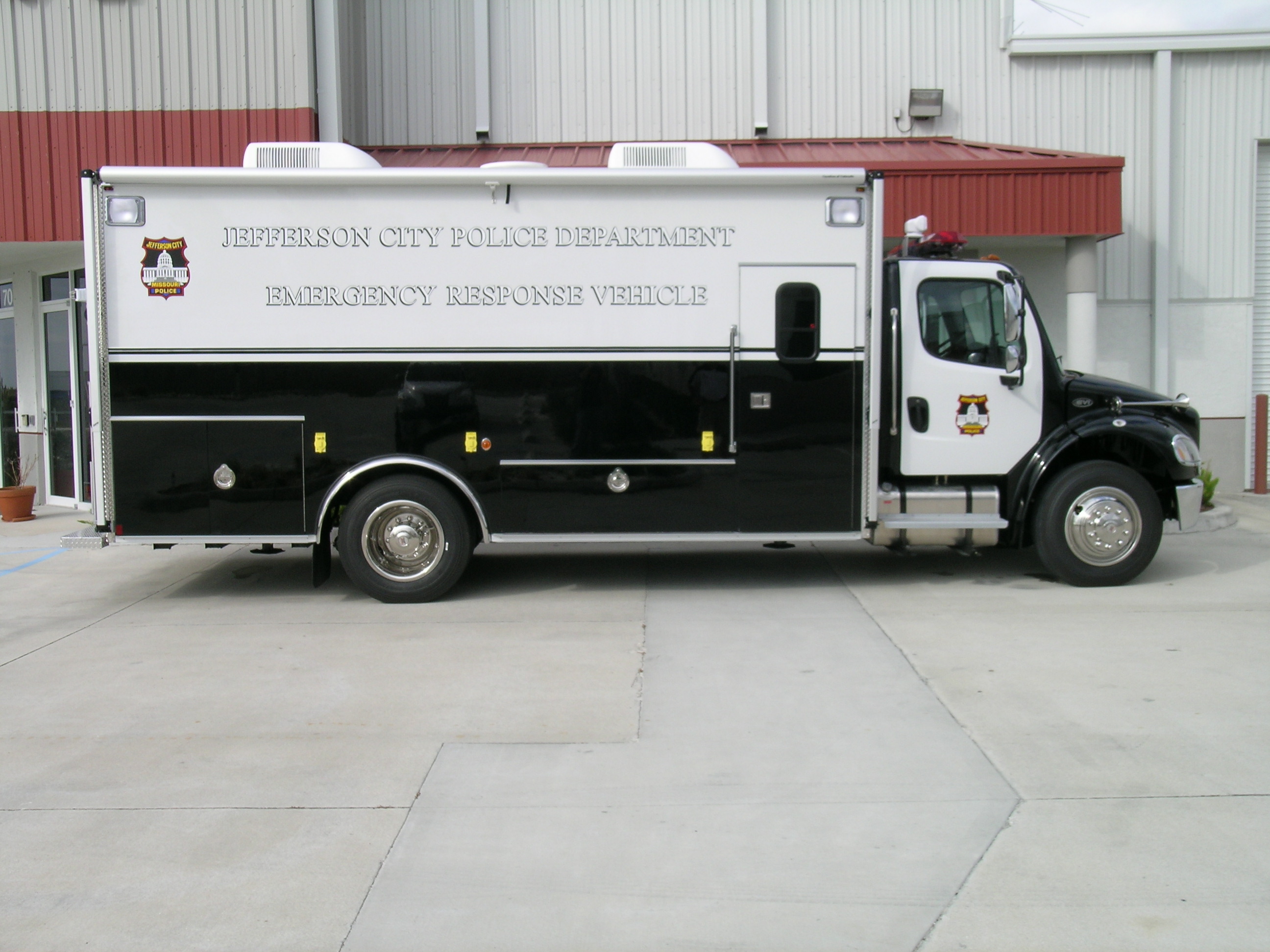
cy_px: 476
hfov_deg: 47.9
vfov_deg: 36.8
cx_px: 635
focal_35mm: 39
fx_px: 1431
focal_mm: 8
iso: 50
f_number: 7
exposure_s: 1/172
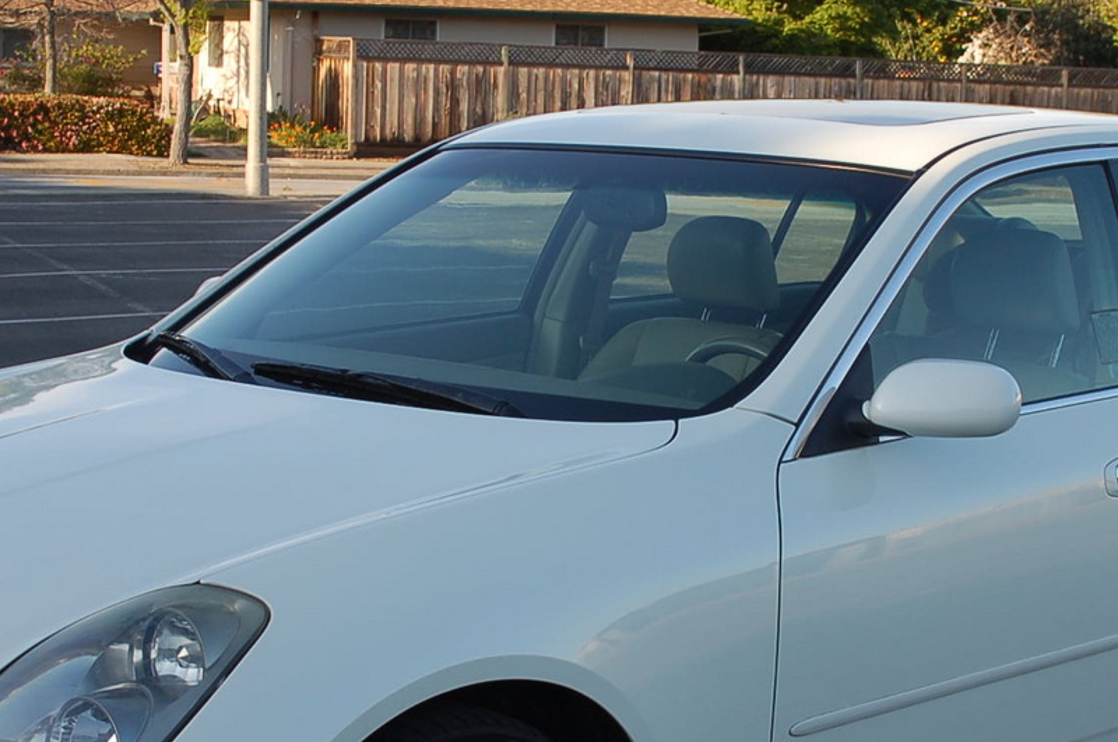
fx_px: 2605
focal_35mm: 84
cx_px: 591
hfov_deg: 24.2
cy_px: 449
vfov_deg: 16.2
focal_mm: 28
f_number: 9
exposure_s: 1/160
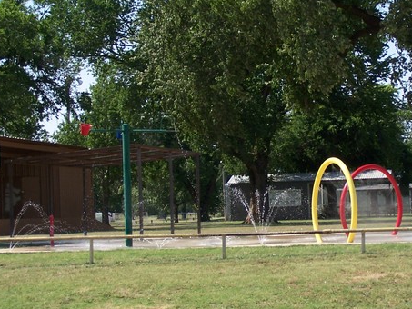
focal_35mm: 113
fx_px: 1345
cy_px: 149
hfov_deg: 17.3
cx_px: 323
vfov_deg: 13.1
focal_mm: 10.7
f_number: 3.2
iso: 80
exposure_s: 1/800
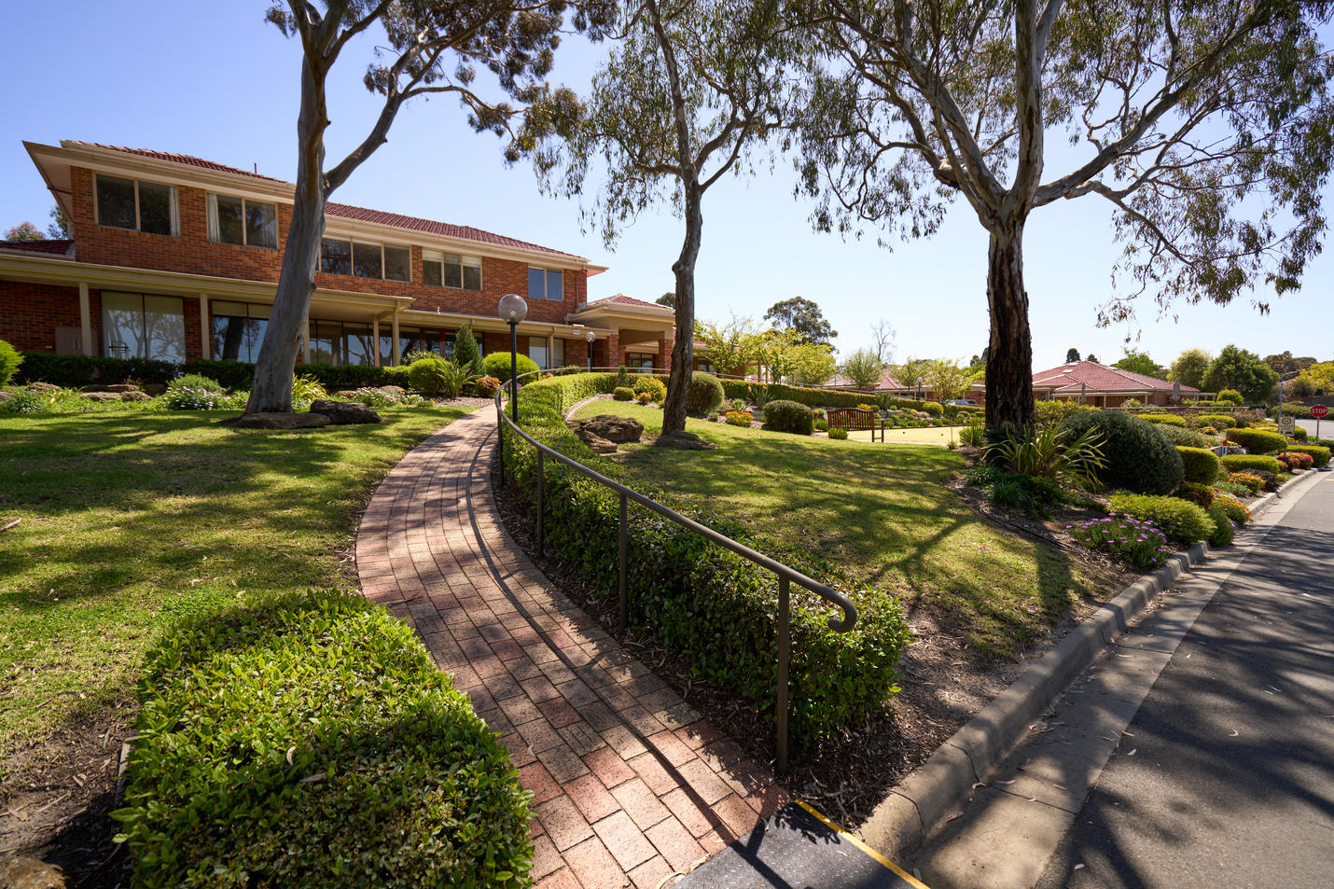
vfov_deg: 73.7
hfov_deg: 96.7
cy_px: 444
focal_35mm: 16
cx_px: 667
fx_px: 593
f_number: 4
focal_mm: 16
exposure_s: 1/1250
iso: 100
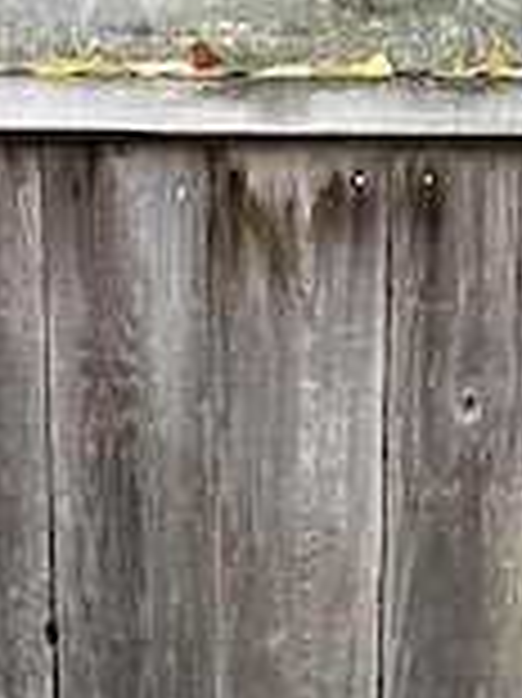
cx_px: 148
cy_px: 1036
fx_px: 2698
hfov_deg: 11.0
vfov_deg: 13.9
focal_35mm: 134
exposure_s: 1/95
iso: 125
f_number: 1.6
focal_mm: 4.2
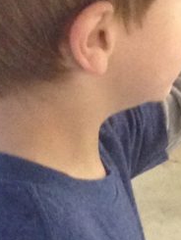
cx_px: 92
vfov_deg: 8.2
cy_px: 494
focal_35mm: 228
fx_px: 1588
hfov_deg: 6.5
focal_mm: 4.12
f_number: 2.4
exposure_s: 1/20
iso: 320
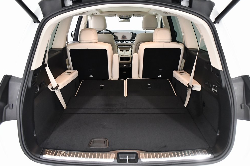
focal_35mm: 28
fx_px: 194
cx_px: 124
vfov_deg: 46.4
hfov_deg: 65.5
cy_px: 84
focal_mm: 18
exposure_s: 1/100
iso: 3200
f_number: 3.5
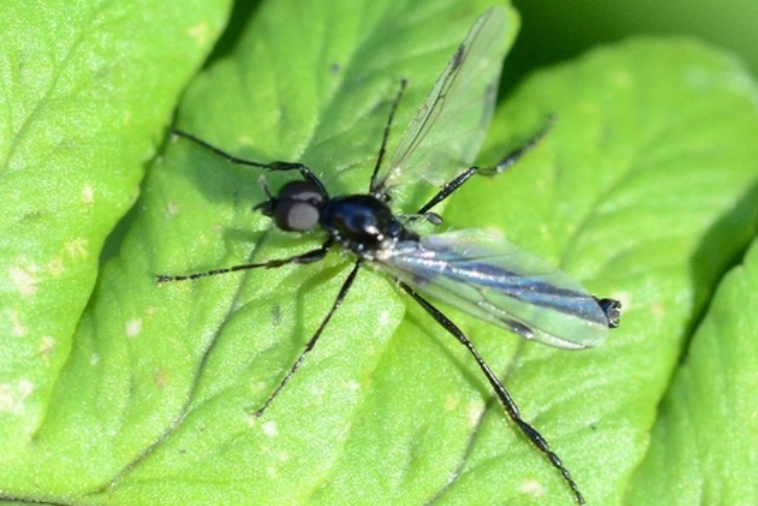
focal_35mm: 90
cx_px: 379
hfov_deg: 22.6
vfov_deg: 15.2
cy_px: 253
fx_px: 1896
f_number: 11
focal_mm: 60
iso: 1600
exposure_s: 1/90
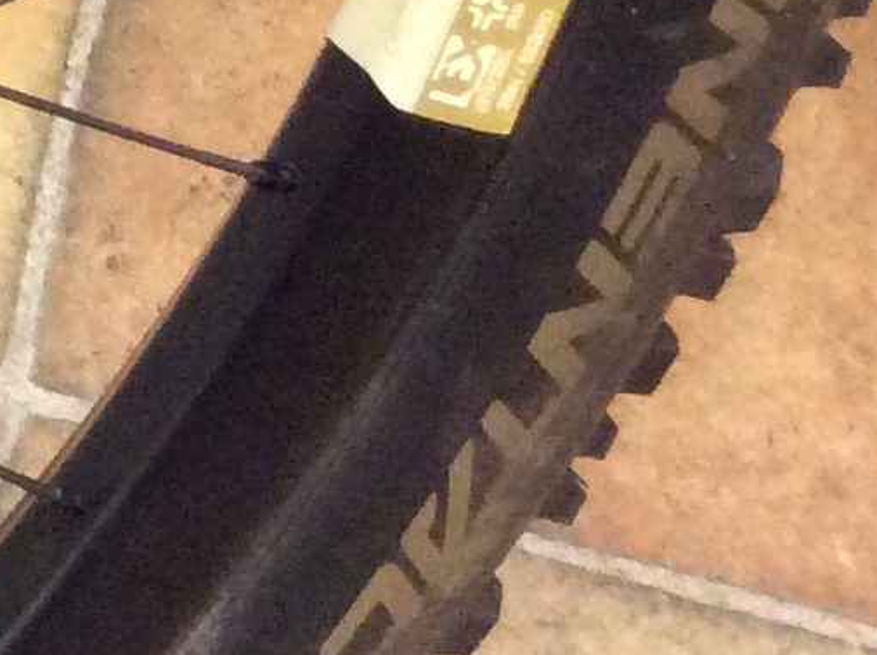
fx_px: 4276
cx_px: -988
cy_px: -924
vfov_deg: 8.1
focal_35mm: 169
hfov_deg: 10.6
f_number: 2.4
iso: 250
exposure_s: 1/25
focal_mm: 3.3
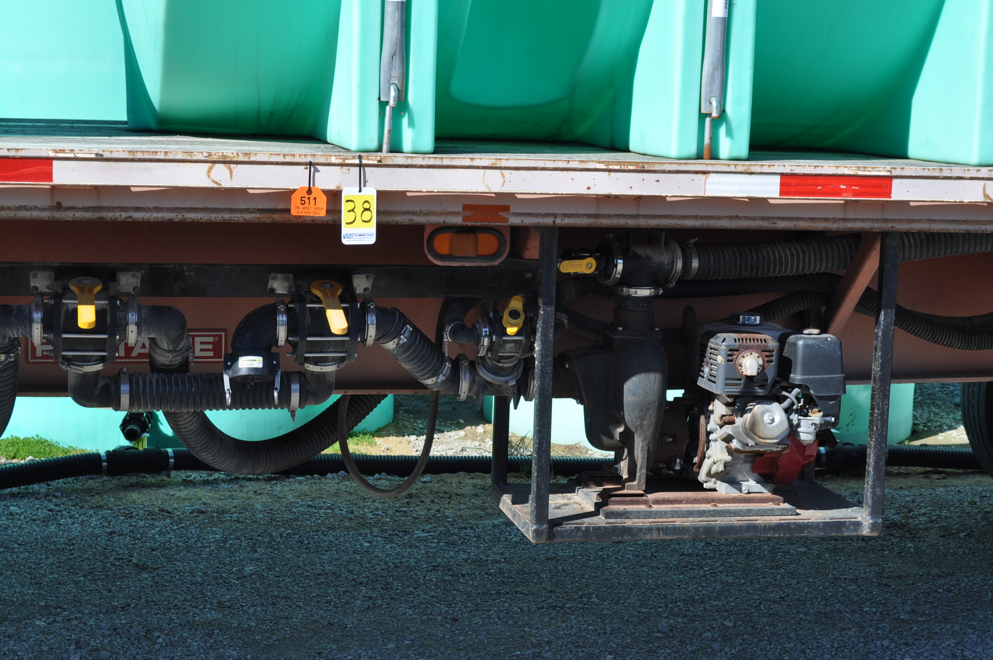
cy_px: 330
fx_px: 1736
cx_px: 496
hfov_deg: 31.9
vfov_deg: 21.5
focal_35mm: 63
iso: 200
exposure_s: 1/250
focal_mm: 42
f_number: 8
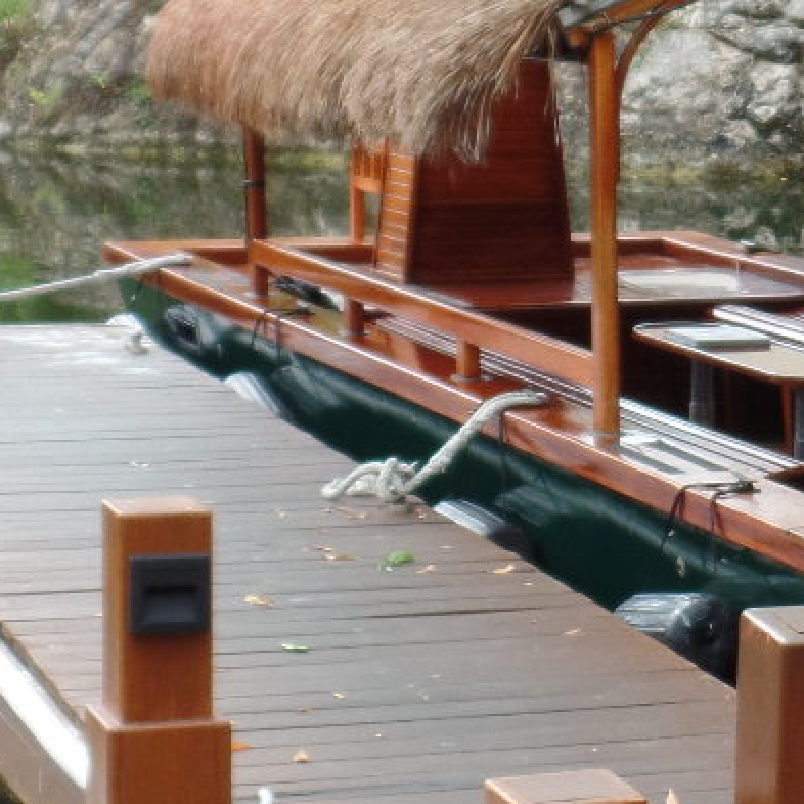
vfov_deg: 11.6
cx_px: 1117
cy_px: 393
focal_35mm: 151
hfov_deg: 11.2
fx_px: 3968
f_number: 3.6
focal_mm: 7.5
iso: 80
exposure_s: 1/90
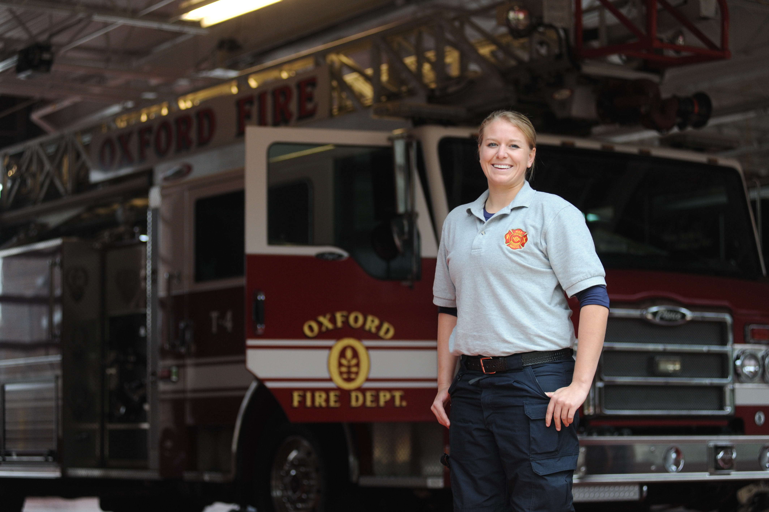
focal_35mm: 86
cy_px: 256
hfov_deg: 23.7
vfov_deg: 15.9
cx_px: 384
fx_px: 1836
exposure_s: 1/500
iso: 800
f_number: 3.2
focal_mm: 86
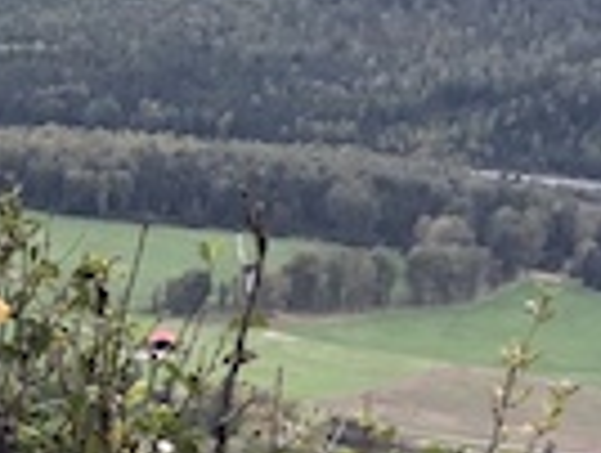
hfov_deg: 10.7
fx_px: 2905
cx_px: -646
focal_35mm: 167
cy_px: 135
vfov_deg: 8.9
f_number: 1.8
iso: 25
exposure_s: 1/120
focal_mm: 3.99
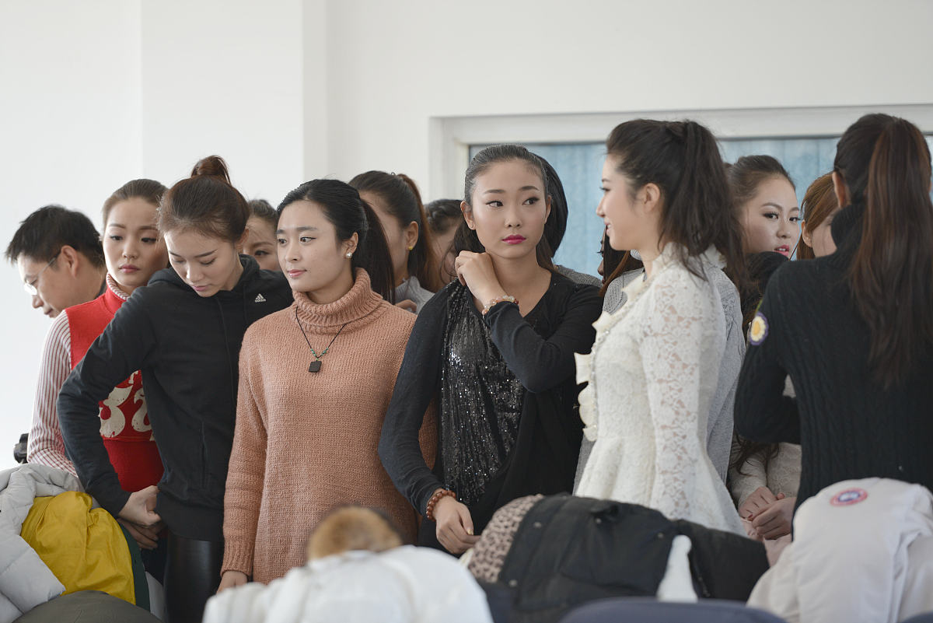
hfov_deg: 10.8
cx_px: 466
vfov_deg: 7.2
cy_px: 312
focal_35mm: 190
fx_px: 4926
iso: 500
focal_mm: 190
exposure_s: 1/250
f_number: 2.8
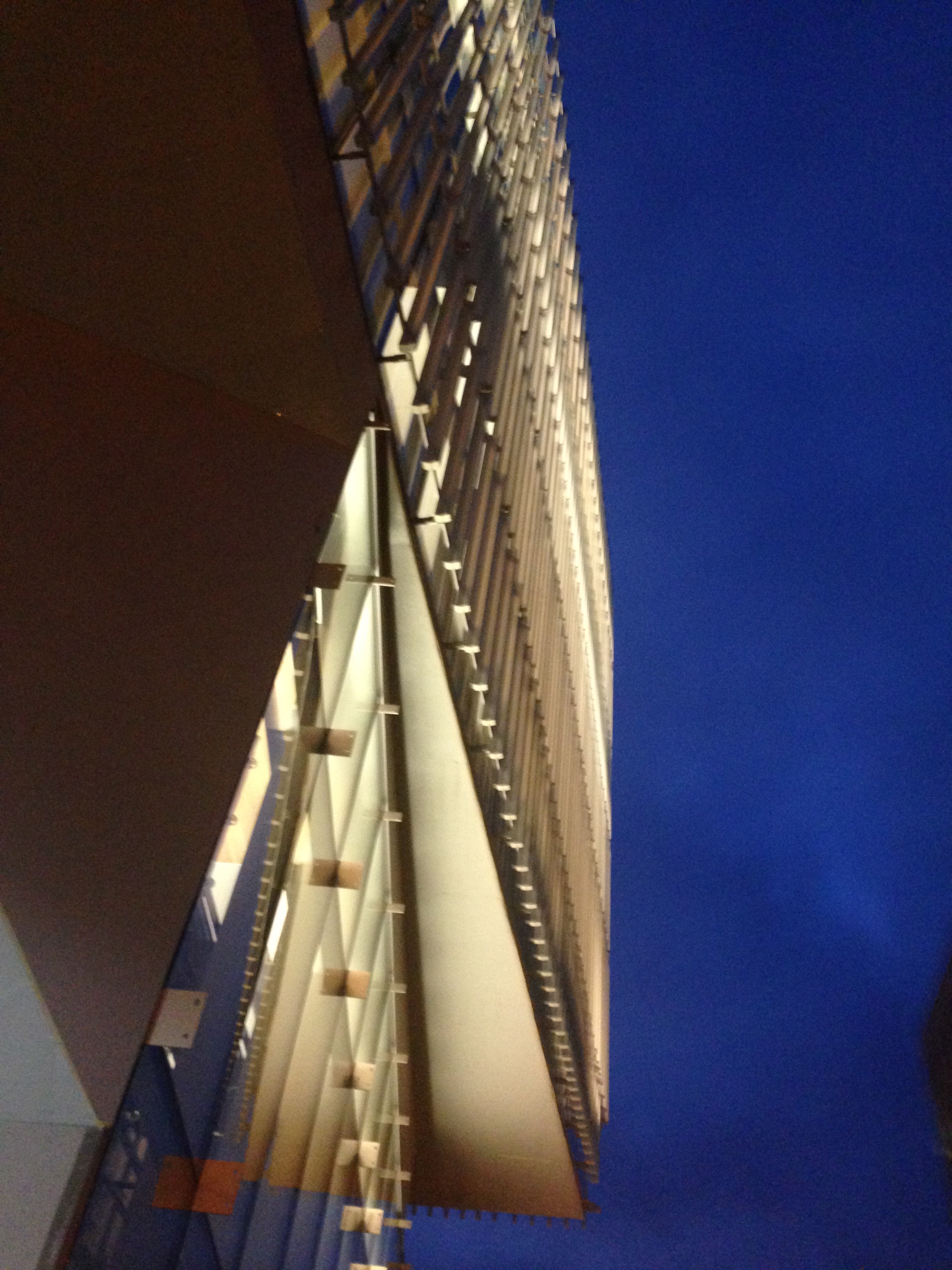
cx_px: 476
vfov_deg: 55.4
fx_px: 1210
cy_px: 635
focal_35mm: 33
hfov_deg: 42.9
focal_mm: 4.12
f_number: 2.4
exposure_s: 1/15
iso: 400
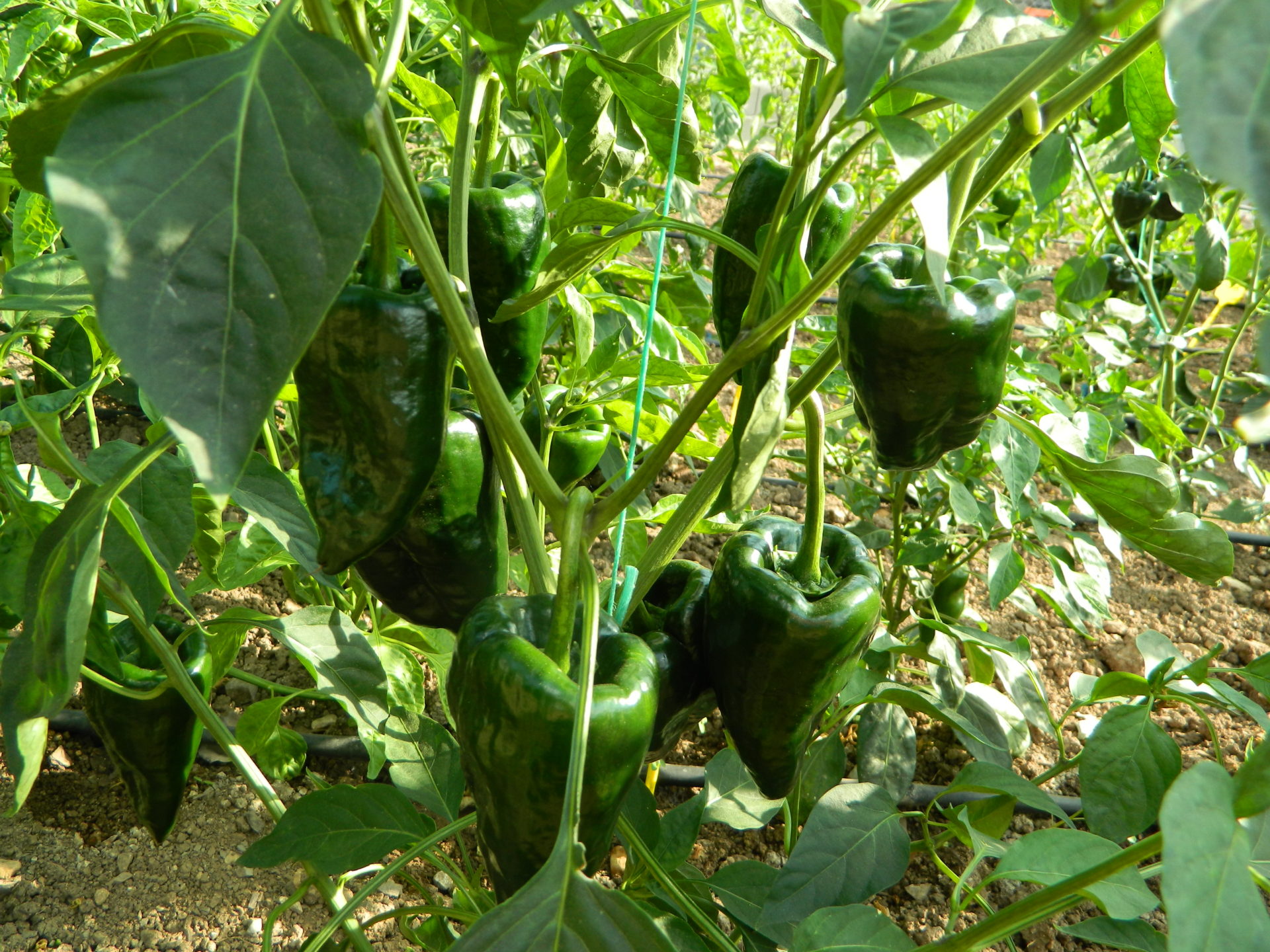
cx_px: 635
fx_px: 1027
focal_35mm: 28
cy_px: 476
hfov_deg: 63.4
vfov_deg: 49.7
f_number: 3.2
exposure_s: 1/80
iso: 80
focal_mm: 5.1
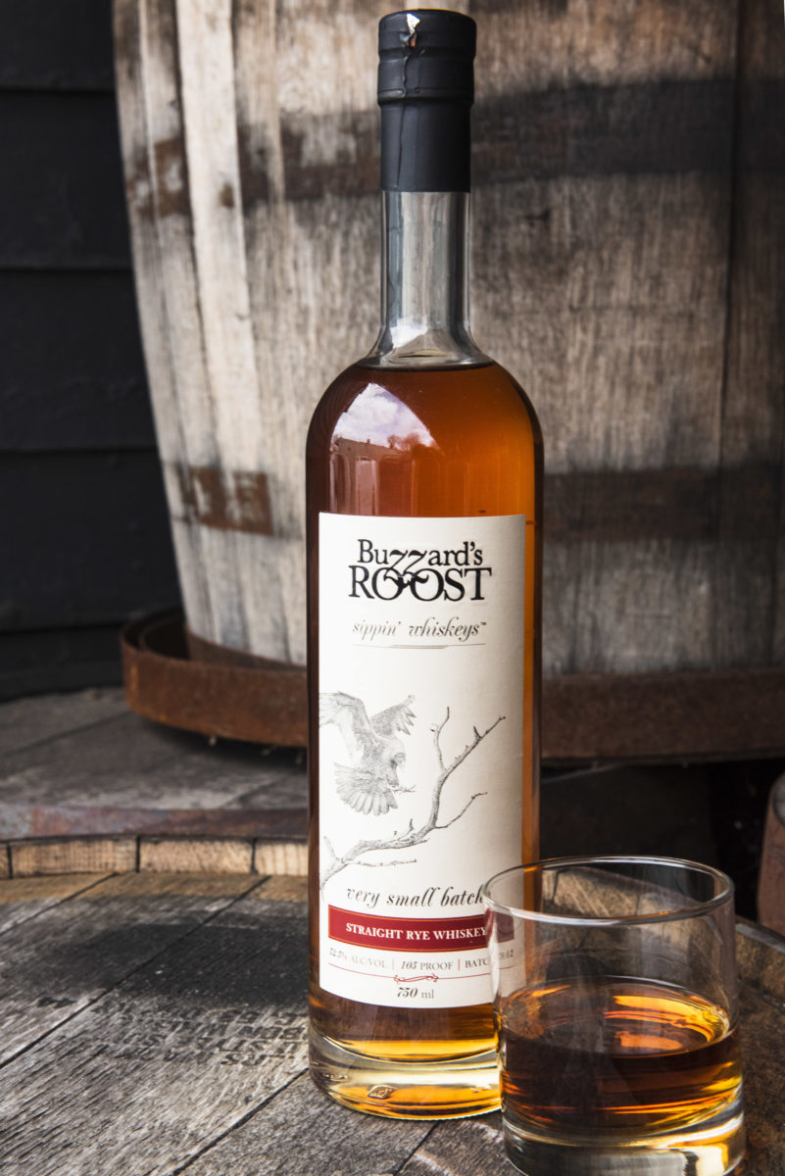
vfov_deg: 34.5
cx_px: 392
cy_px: 588
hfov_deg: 23.4
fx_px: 1895
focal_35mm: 58
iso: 2000
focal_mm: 58
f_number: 13
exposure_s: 1/160
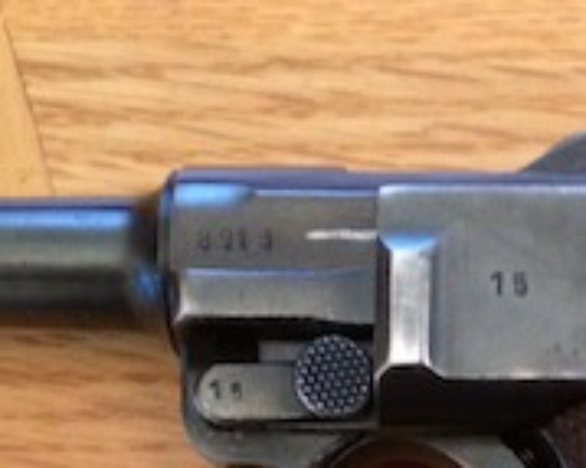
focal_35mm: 101
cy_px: 759
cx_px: 471
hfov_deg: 18.8
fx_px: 1751
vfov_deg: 14.0
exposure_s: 1/15
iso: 400
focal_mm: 4.15
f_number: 2.2
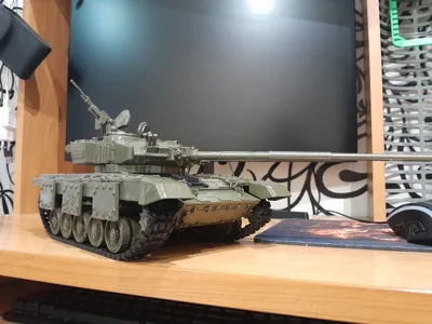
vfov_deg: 53.1
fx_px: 324
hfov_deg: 67.3
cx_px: 216
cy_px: 162
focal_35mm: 26
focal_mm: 3.98
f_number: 1.8
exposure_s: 1/10
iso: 800
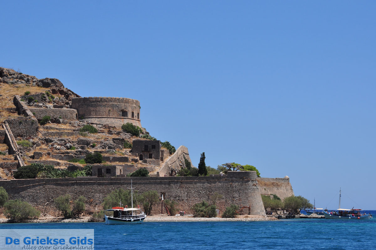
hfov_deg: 15.9
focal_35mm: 129
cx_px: 188
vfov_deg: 10.6
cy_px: 125
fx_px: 1346
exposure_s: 1/800
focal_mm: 86
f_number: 10
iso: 200
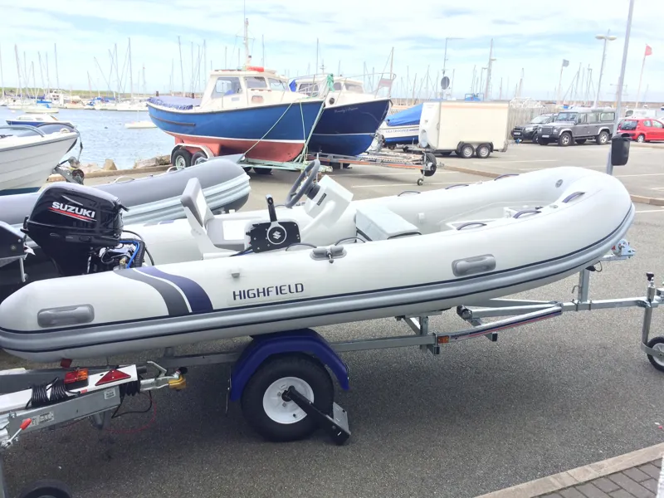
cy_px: 249
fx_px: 556
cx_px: 332
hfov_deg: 61.7
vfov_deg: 48.2
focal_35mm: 29
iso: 32
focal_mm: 4.15
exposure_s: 1/471
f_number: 2.2
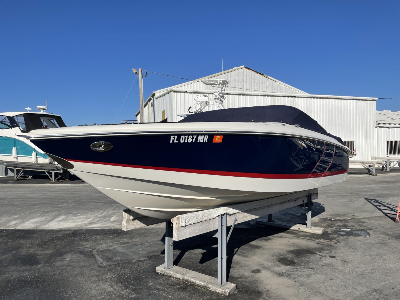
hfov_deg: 67.3
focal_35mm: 26
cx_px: 200
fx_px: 300
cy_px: 150
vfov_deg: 53.1
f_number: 1.6
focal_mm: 4.2
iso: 32
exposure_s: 1/6135
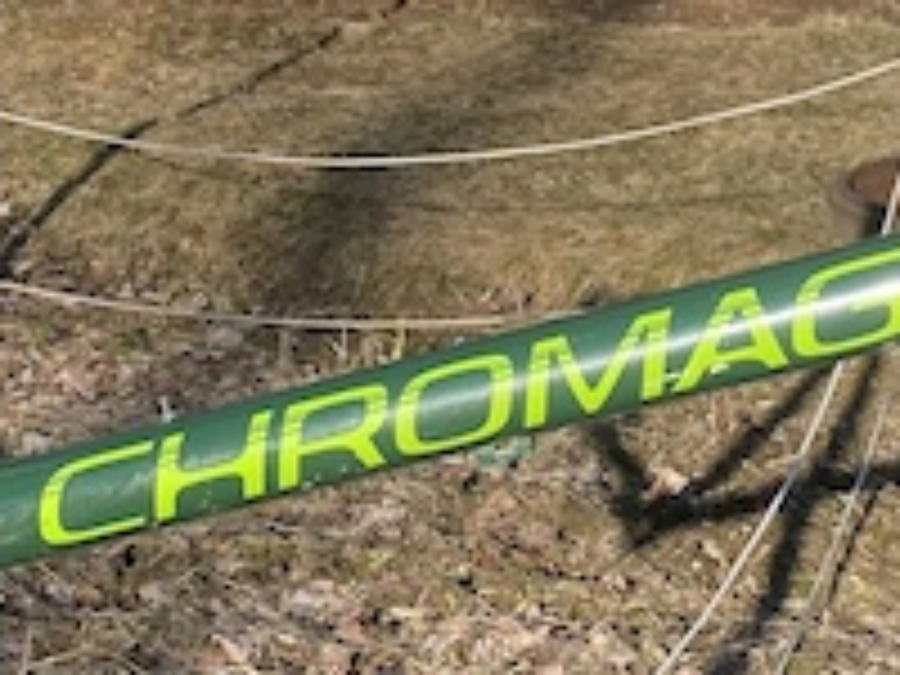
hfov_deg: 18.8
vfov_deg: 14.2
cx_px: 310
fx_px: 2704
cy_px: 252
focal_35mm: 104
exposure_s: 1/1103
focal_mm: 4.25
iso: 32
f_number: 1.8
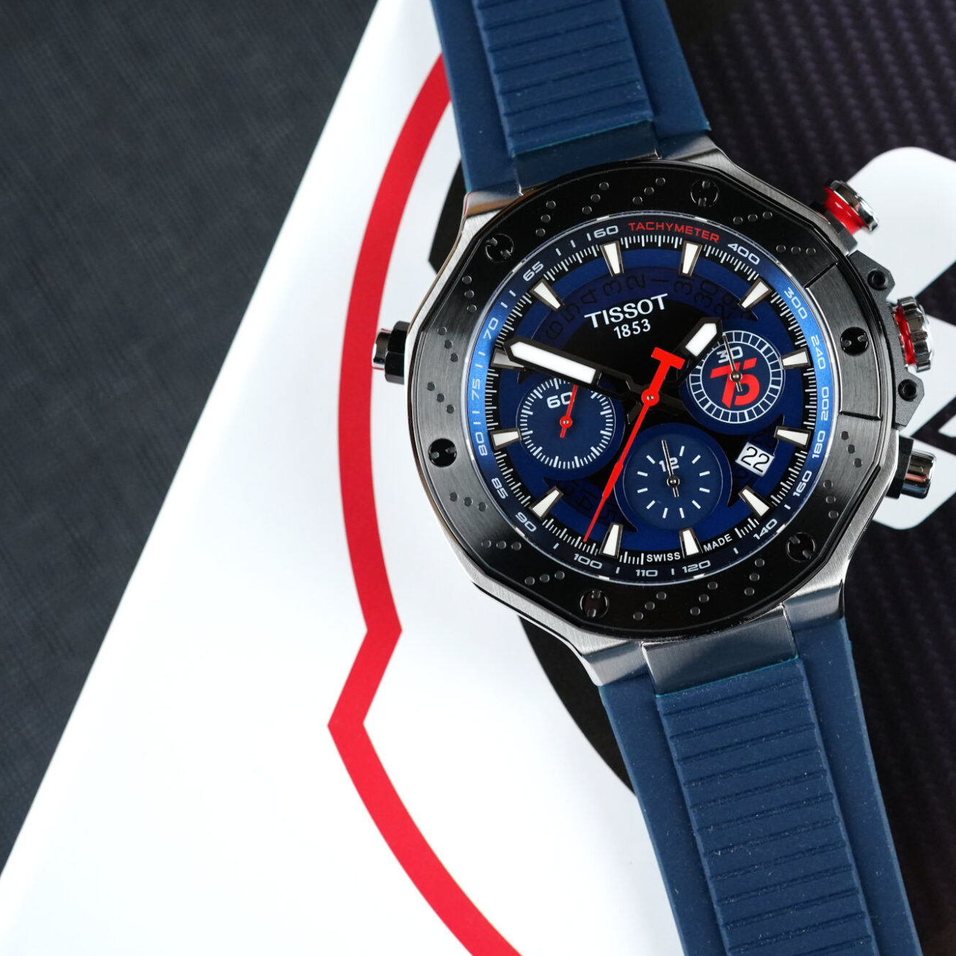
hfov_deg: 25.8
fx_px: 2062
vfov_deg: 26.1
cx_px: 699
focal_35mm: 66
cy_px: 465
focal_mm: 50
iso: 3200
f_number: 5.6
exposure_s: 1/250
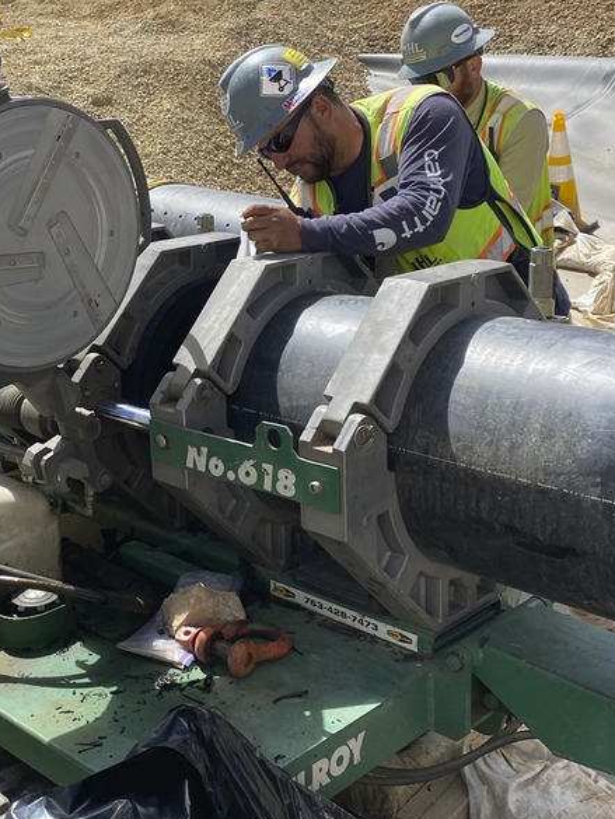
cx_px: 153
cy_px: 270
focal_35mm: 50
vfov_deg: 37.7
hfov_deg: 28.7
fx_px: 1184
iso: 32
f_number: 1.8
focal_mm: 4.25
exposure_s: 1/2066
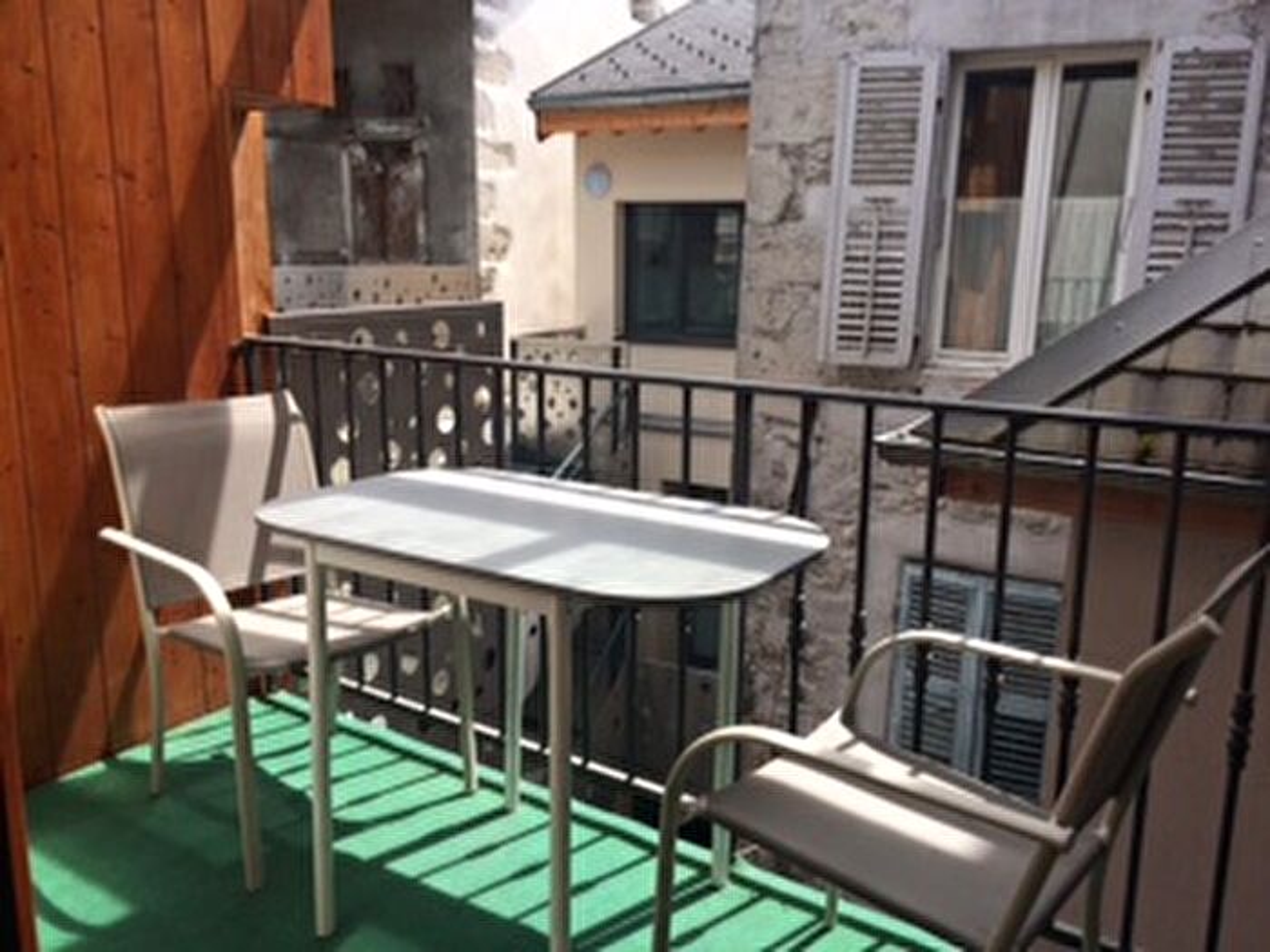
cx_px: 635
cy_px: 476
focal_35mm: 29
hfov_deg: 61.7
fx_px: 1064
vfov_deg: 48.2
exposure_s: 1/1282
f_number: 2.2
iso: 32
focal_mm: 4.15
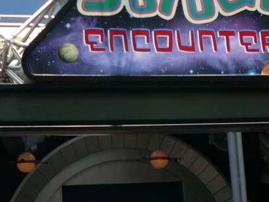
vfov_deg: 16.4
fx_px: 691
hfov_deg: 22.0
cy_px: 16
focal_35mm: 89
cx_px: 127
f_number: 2.8
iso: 80
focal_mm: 5.2
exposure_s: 1/1000
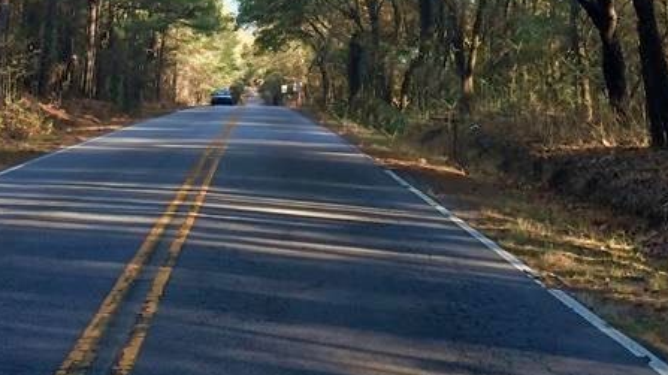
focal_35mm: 79
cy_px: -133
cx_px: 272
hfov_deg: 26.8
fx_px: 1399
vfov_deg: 14.5
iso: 50
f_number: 2.2
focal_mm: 4.12
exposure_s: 1/120
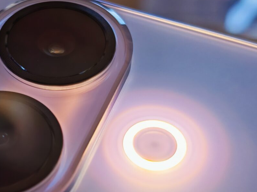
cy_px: 125
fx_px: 661
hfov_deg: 21.9
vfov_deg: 16.6
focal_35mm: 89
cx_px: 85
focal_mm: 5.4
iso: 50
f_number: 1.6
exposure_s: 1/270
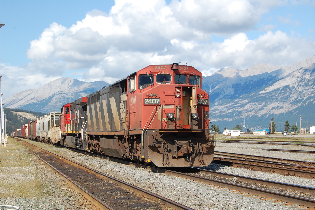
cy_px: 105
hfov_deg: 29.3
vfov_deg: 19.7
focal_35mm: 69
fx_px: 603
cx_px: 158
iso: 200
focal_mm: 46
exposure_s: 1/250
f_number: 9
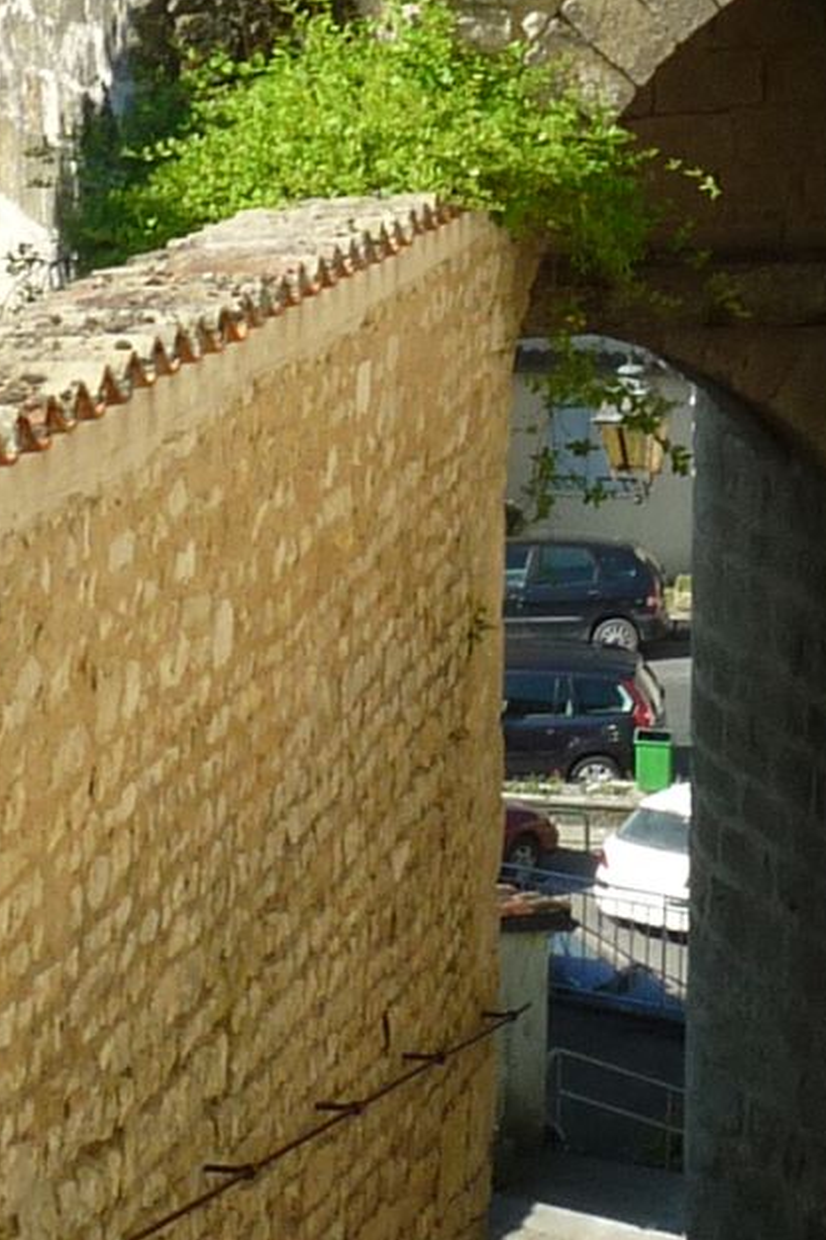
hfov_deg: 10.3
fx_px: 4580
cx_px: 650
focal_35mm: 133
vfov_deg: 15.3
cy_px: 259
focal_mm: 5.1
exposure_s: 1/250
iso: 100
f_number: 5.6
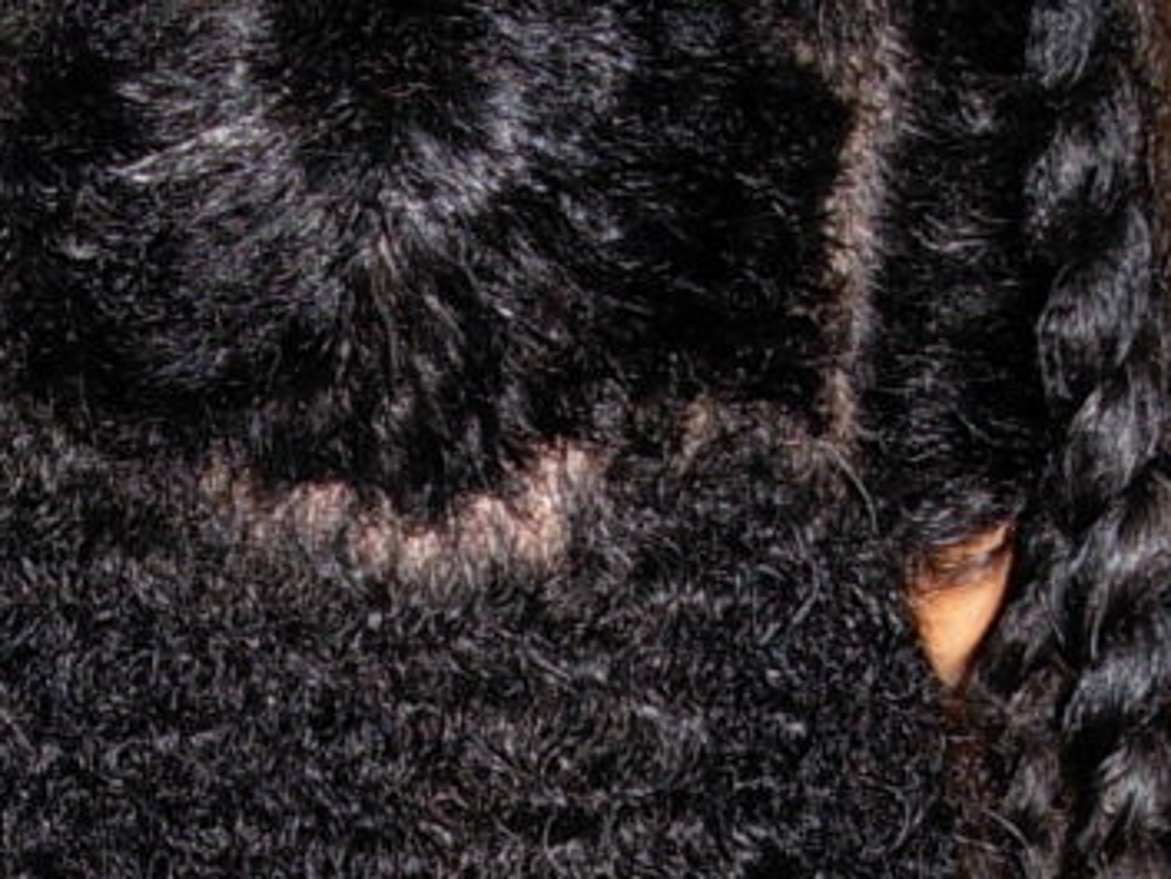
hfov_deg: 12.9
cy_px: 988
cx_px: 435
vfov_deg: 9.6
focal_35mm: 153
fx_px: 5177
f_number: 3.1
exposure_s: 1/22.6
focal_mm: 7.5
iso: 79
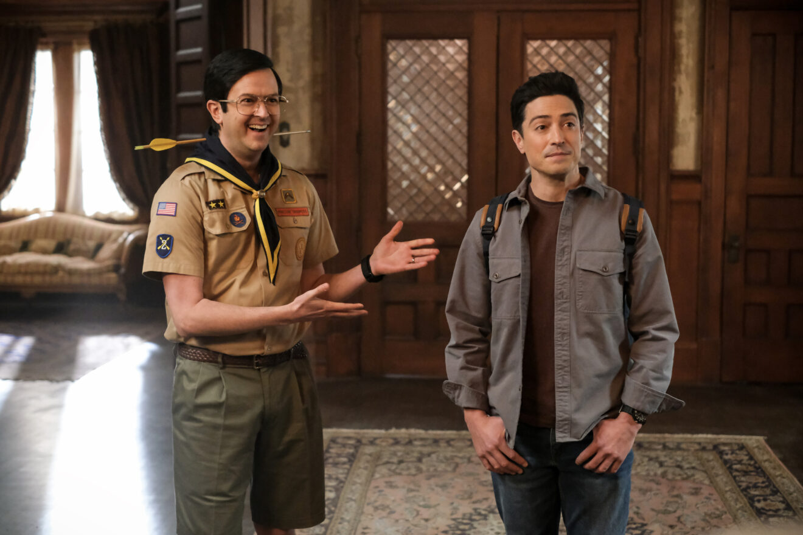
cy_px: 268
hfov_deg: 37.5
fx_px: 1182
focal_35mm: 53
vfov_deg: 25.5
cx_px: 402
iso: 6400
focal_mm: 35
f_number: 2.5
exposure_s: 1/125
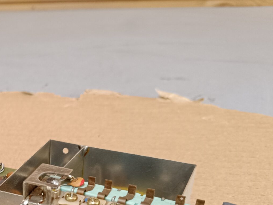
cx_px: -54
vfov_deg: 23.1
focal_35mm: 60
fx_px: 473
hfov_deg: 28.1
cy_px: 218
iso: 623
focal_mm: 5.59
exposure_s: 1/33.3
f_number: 1.88
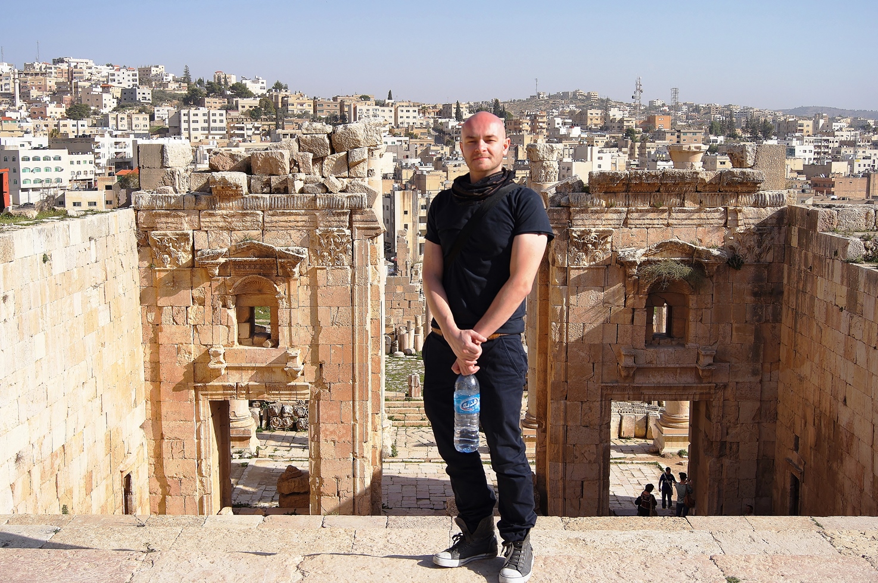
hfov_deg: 46.4
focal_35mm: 42
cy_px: 292
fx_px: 1023
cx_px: 439
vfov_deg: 31.8
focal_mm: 28
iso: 100
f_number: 5.6
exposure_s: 1/640
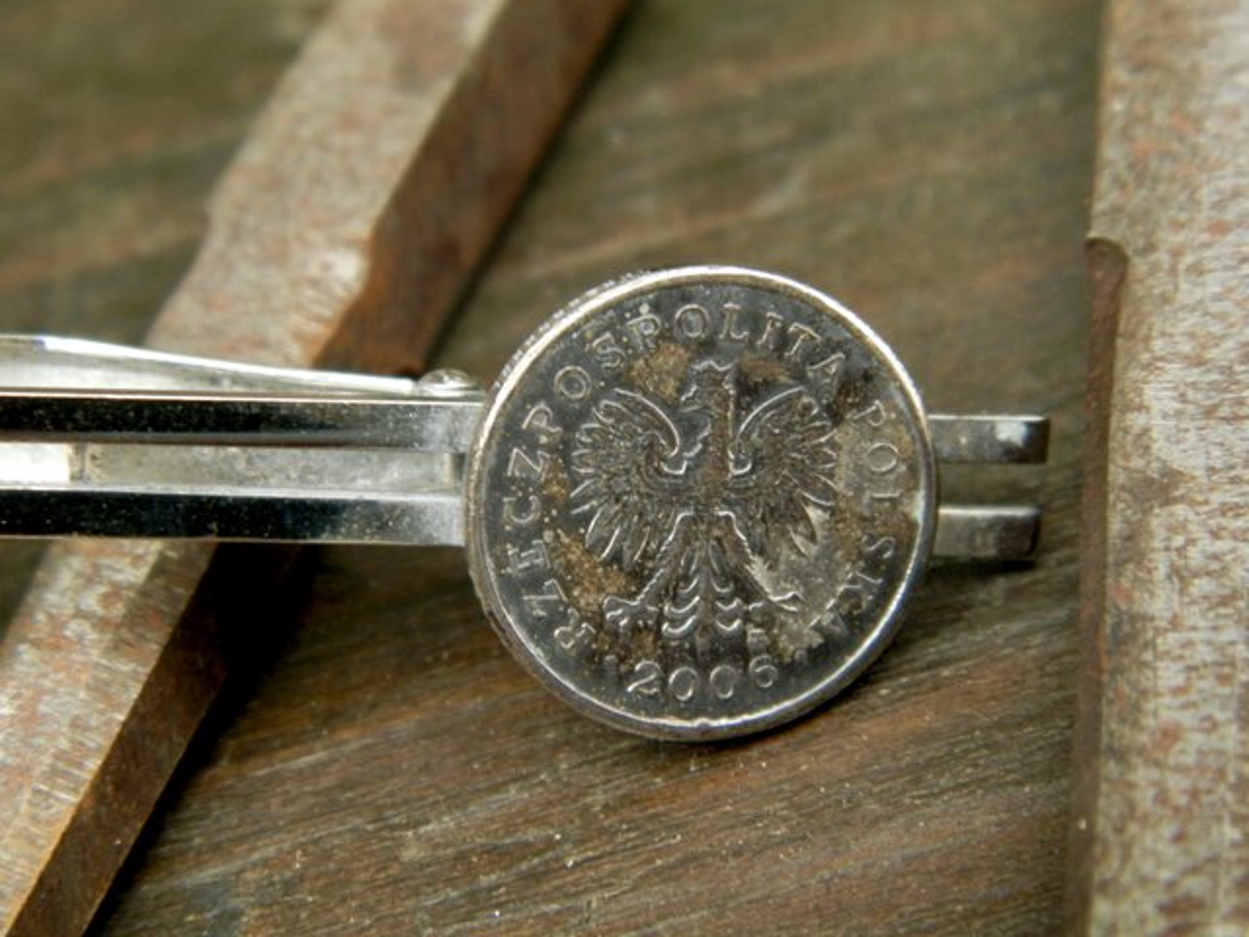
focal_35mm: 82
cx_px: 624
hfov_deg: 23.8
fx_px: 2959
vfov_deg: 18.0
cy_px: 468
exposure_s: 1/40
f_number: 4.2
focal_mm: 14.6
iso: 200
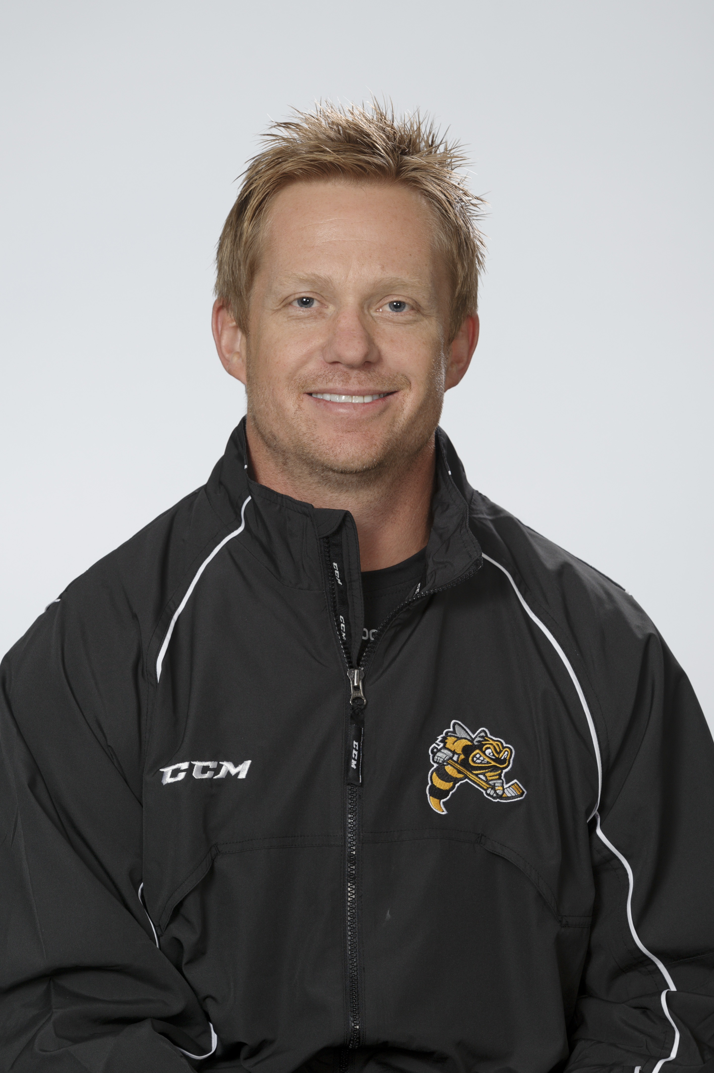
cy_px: 536
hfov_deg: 9.5
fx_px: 4319
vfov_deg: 14.2
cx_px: 357
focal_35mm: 145
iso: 160
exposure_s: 1/250
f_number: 8
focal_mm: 145
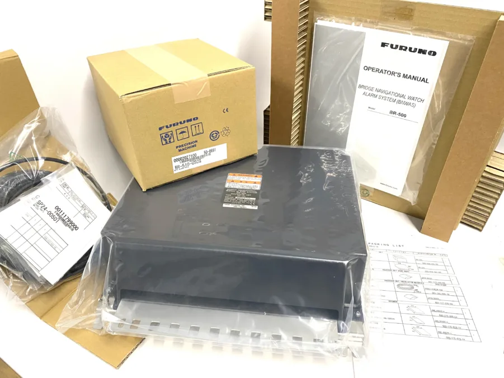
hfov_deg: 67.3
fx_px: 379
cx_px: 252
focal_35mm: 26
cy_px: 189
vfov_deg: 53.1
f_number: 1.8
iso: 125
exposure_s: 1/89
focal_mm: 4.25
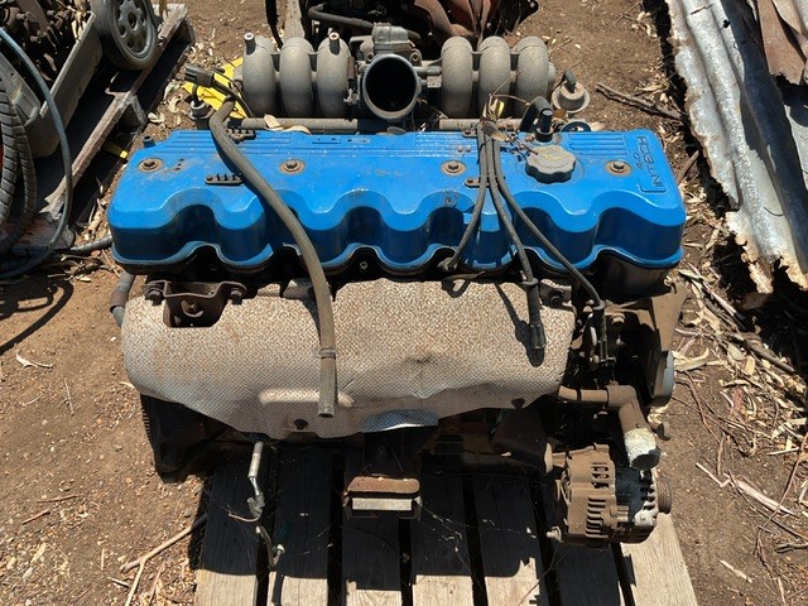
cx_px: 404
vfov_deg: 48.2
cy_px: 303
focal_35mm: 29
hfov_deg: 61.7
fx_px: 677
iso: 16
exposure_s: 1/1675
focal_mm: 3
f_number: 1.8
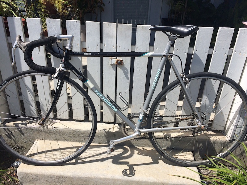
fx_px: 207
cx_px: 124
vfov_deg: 48.2
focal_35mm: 29
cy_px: 92
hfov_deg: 61.7
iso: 32
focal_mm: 4.15
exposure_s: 1/2933
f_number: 2.2
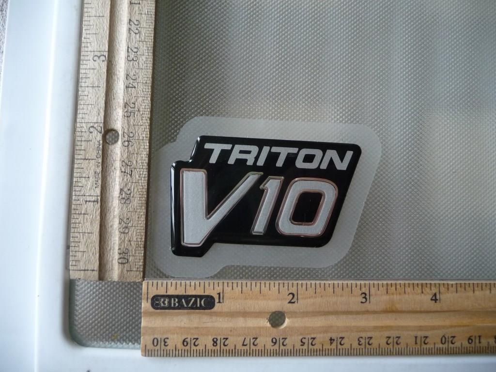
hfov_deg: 63.4
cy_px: 186
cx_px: 248
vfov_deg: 49.7
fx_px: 401
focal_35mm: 28
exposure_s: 1/30
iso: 250
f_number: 3.3
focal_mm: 4.7
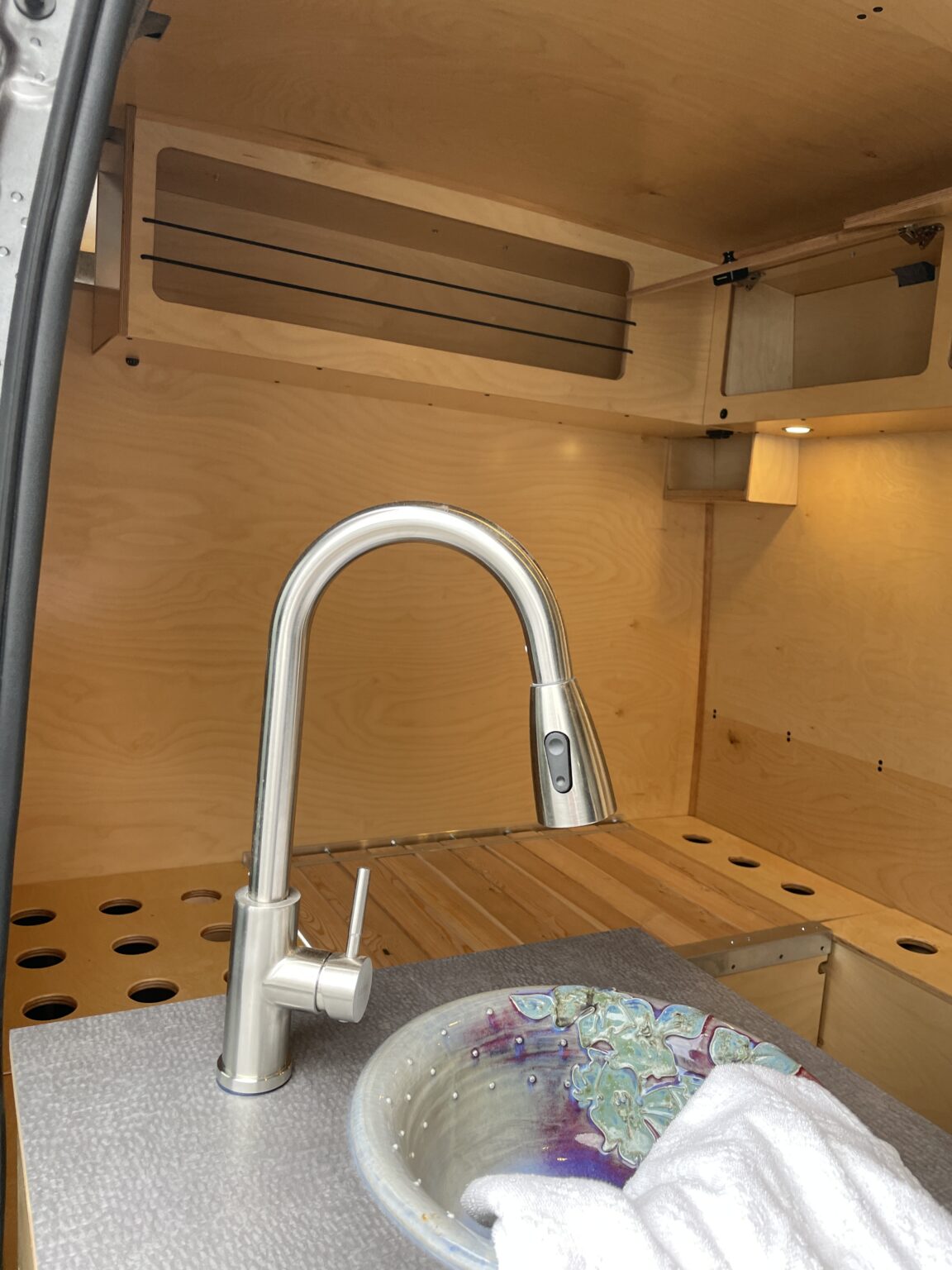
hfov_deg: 53.1
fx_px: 953
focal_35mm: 26
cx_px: 476
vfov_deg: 67.3
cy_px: 635
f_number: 1.6
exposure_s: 1/121
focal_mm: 4.2
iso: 125
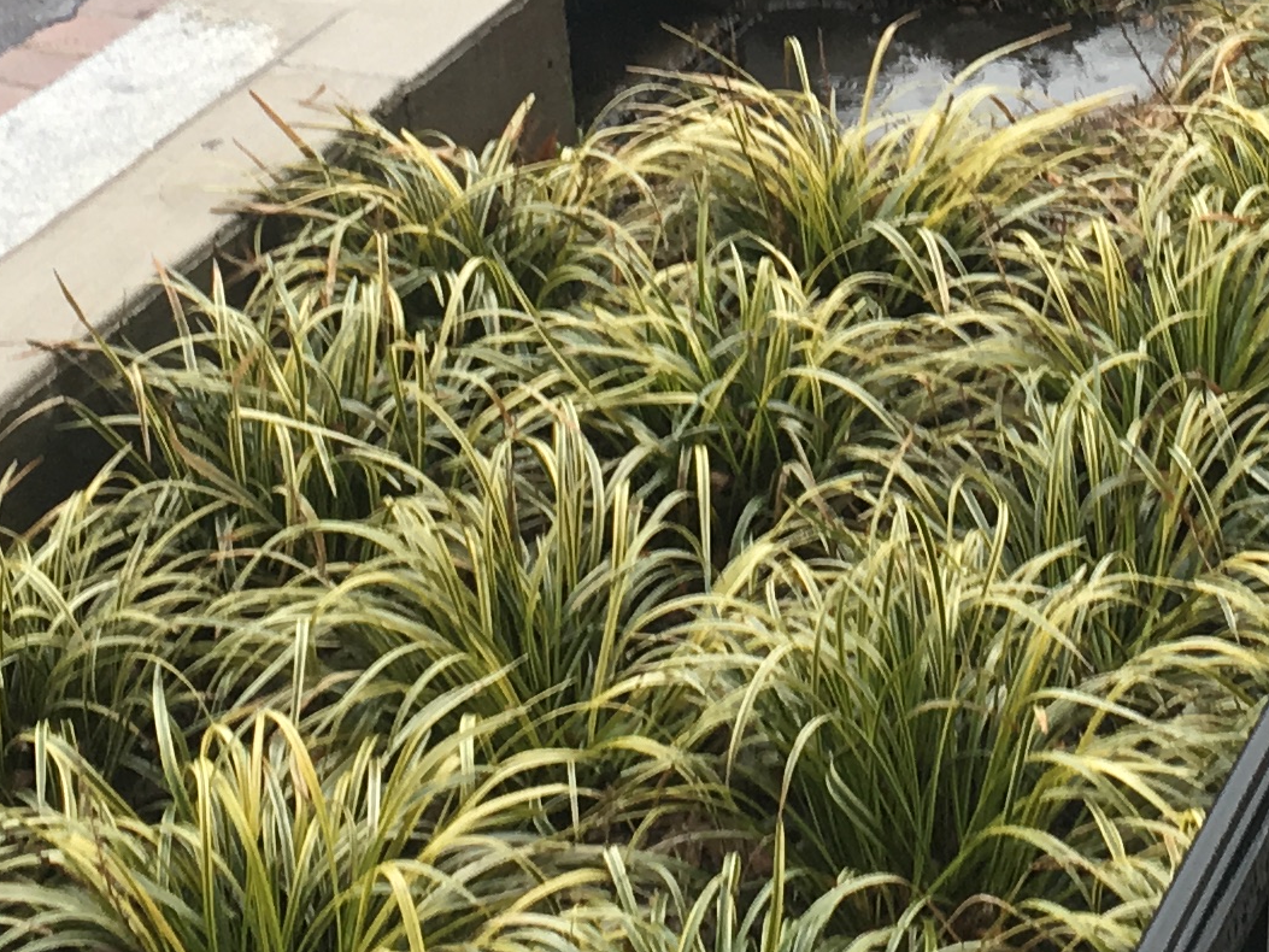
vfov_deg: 12.9
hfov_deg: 17.6
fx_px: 4070
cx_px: 1024
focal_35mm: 111
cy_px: -324
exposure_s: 1/60
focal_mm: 4.15
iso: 25
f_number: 2.2
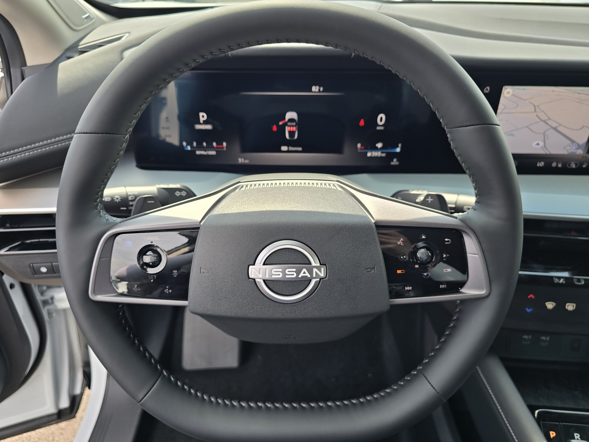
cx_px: 294
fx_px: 391
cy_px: 221
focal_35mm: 23
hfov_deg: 73.9
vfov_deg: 58.9
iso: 20
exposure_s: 1/180
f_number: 1.7
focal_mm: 6.3
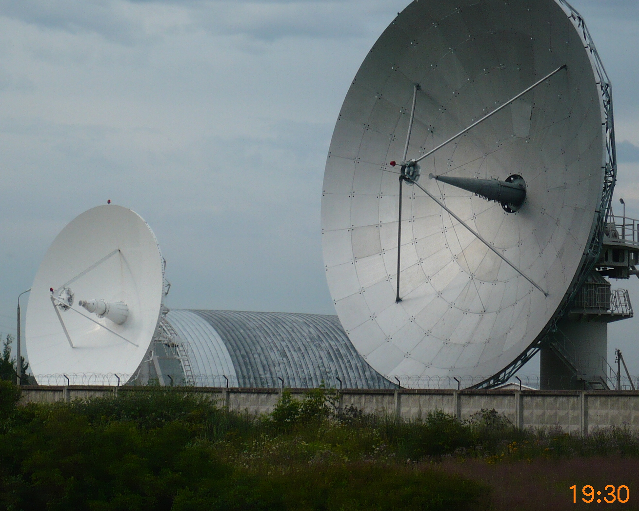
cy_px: 194
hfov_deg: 13.0
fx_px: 2799
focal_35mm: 148
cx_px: 379
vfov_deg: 10.4
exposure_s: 1/500
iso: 100
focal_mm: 16.1
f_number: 4.8
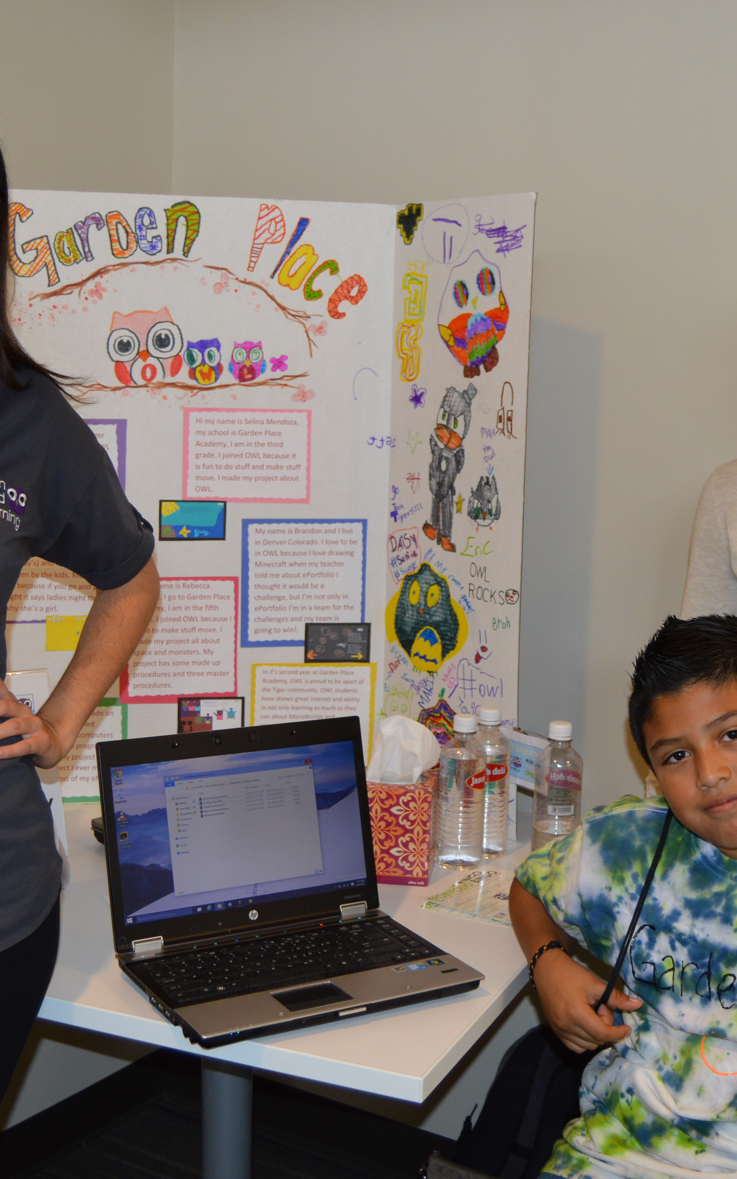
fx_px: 1478
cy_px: 590
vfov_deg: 43.5
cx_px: 367
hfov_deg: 28.0
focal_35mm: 46
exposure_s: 1/60
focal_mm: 20
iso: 450
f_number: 3.5
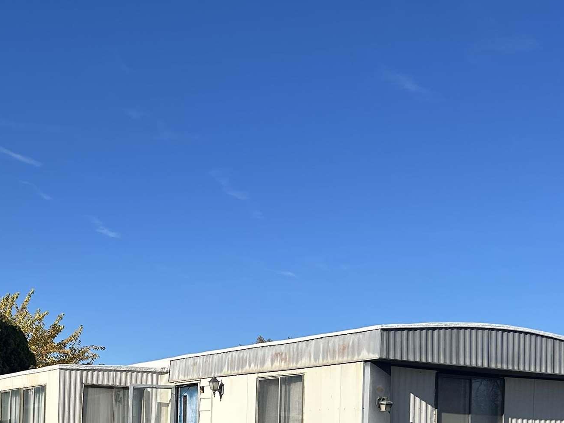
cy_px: 407
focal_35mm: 61
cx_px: 150
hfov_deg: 31.2
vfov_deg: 23.2
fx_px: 994
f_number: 1.5
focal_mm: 5.7
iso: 50
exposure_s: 1/5076
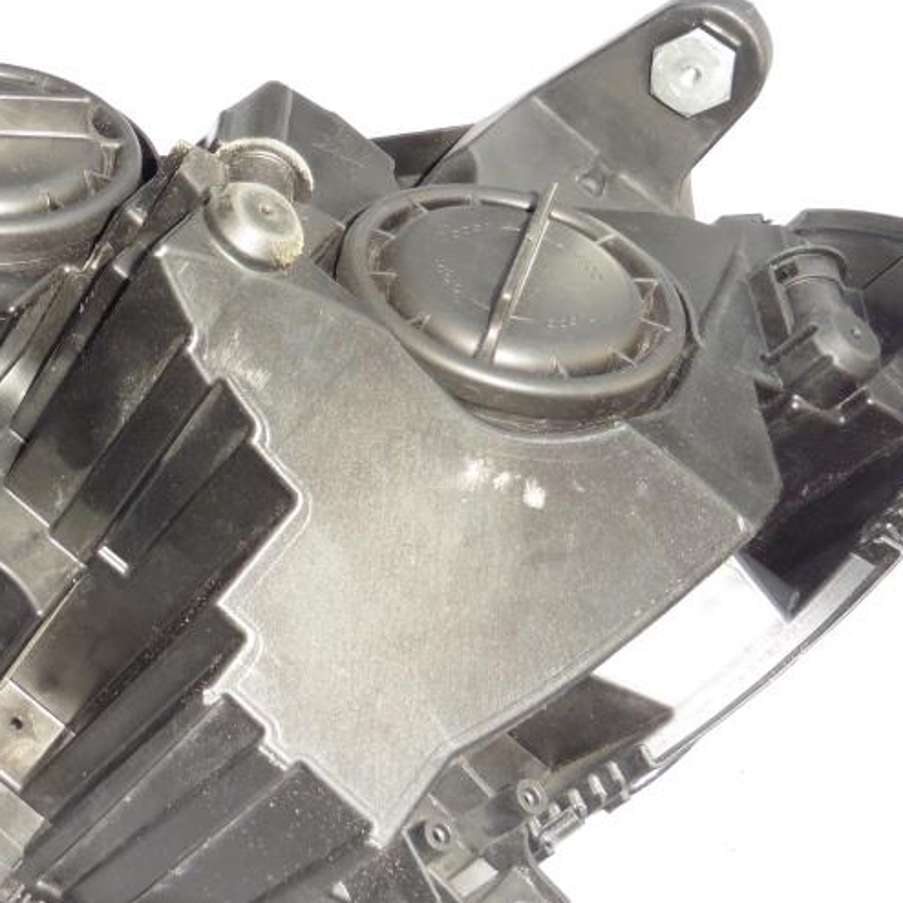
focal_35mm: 44
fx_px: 1299
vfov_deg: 38.3
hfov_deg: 36.9
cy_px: 505
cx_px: 166
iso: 160
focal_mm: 4.3
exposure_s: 1/100
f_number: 3.3
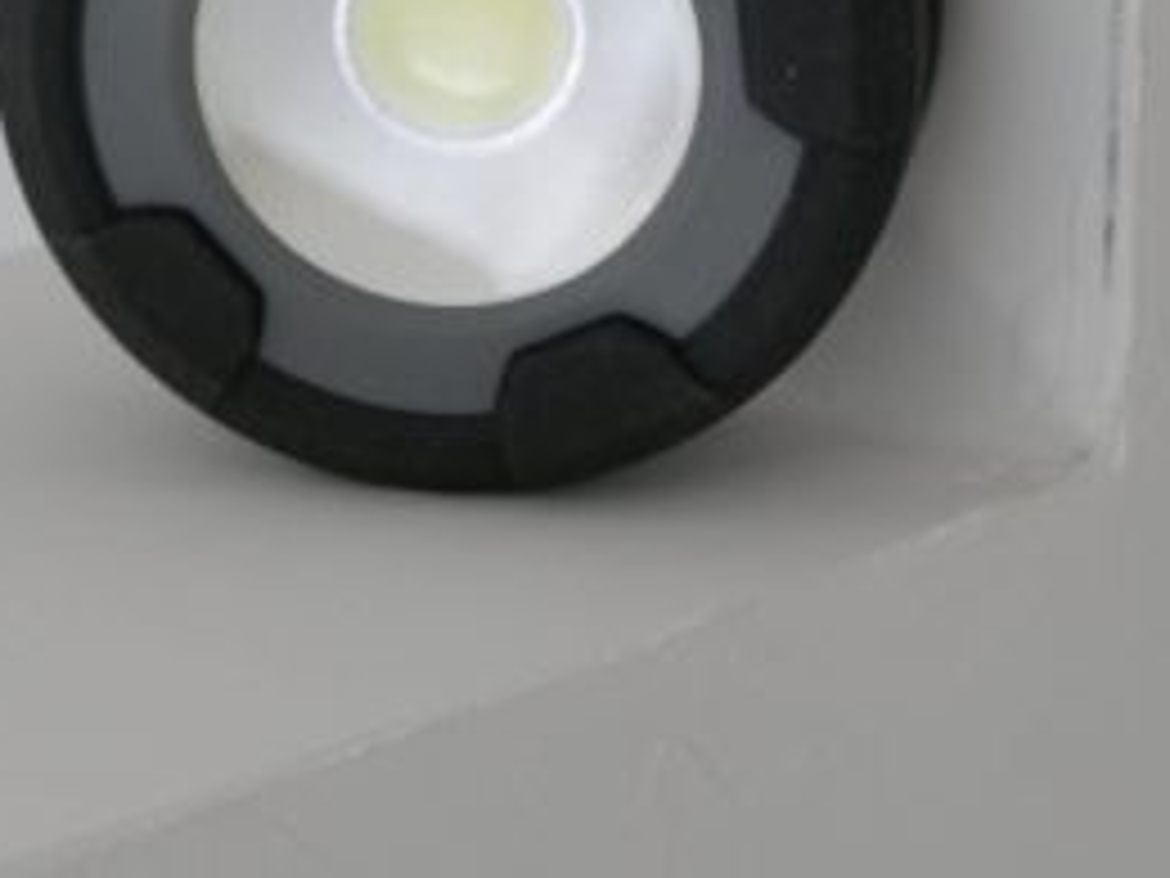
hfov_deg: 8.9
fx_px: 7503
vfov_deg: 6.7
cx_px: 448
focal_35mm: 222
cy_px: -45
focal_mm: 46
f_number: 4.9
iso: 1600
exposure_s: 1/100
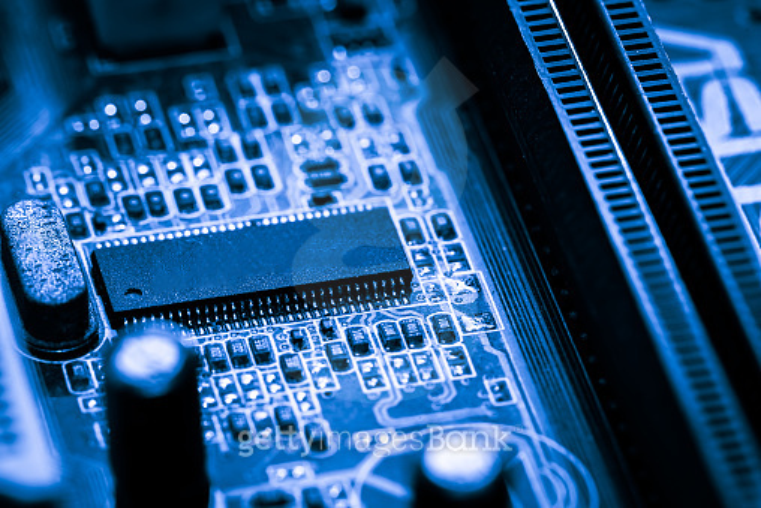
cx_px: 380
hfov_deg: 19.5
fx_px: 2220
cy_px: 254
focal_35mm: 105
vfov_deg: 13.0
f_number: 18
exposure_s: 1/100
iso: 100
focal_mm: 105
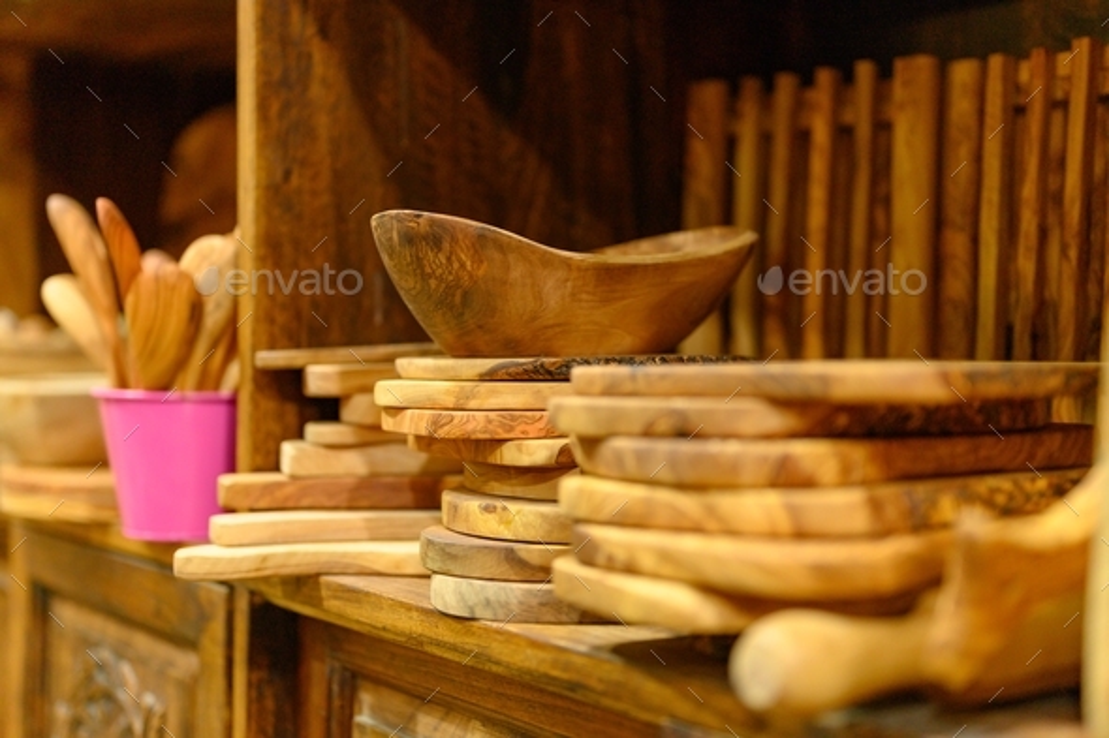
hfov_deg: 39.6
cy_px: 369
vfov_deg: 27.0
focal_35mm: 50
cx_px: 554
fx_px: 1540
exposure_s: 1/100
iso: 640
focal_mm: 50
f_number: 1.8
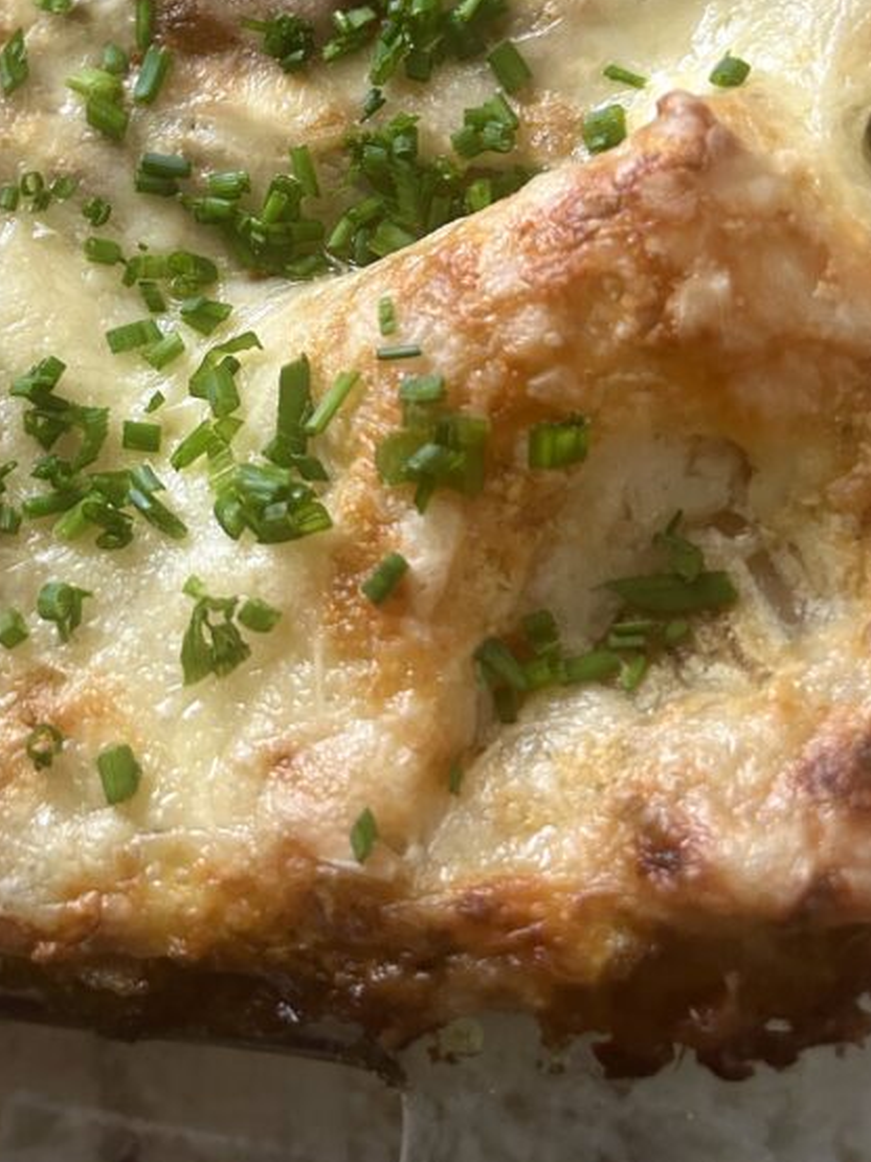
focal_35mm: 48
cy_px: 289
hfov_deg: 29.2
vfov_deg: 38.6
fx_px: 1611
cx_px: 115
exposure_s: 1/60
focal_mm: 5.7
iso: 400
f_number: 1.5
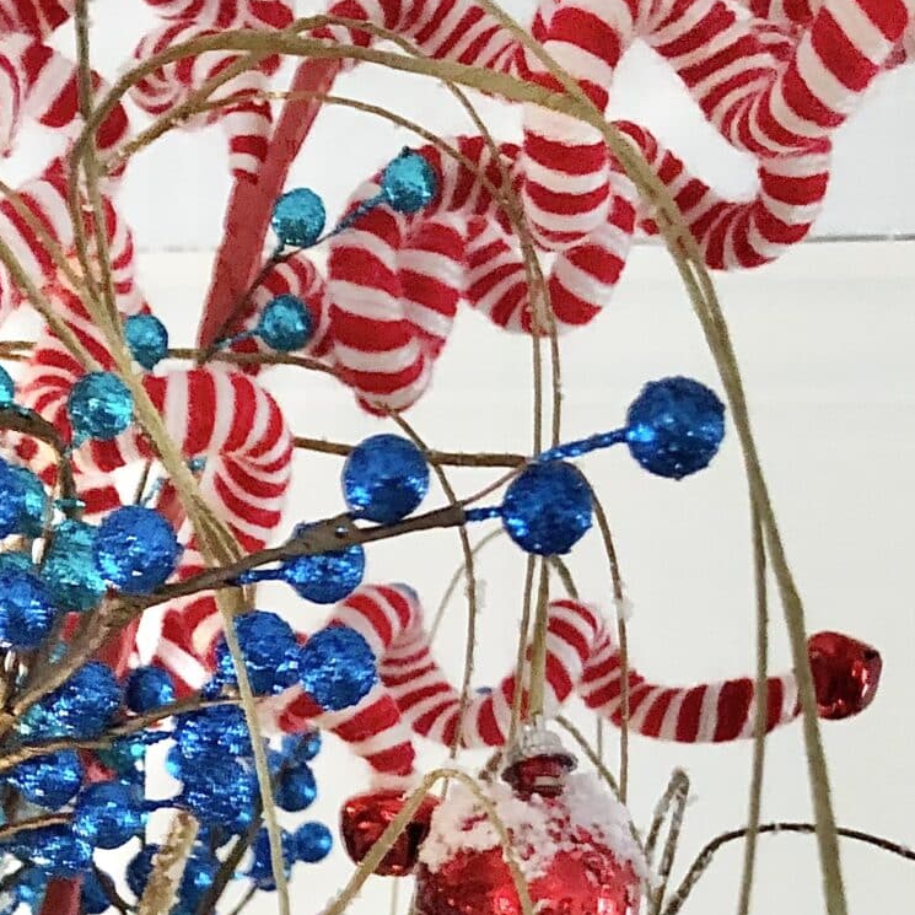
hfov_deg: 20.0
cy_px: 1247
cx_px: 80
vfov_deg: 18.7
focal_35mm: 85
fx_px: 2542
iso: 100
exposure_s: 1/6
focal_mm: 3.99
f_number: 1.8
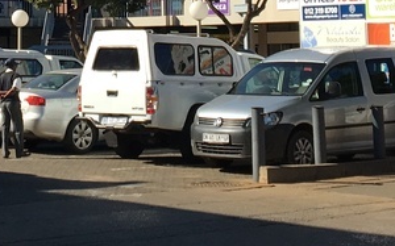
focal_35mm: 123
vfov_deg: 10.2
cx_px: 55
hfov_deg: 16.8
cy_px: -150
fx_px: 1323
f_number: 2.2
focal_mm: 4.15
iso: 25
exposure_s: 1/1304
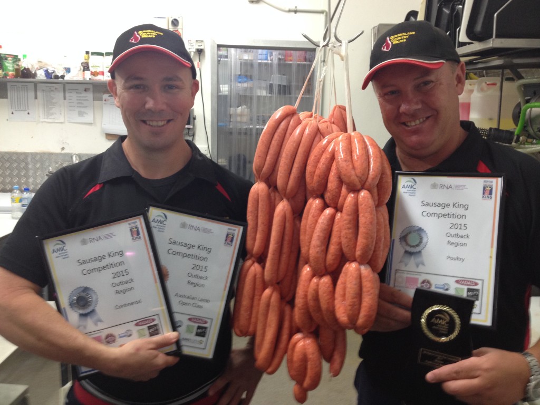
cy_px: 202
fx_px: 546
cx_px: 270
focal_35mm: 35
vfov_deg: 40.7
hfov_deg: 52.6
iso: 100
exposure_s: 1/20
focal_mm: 4.28
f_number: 2.4
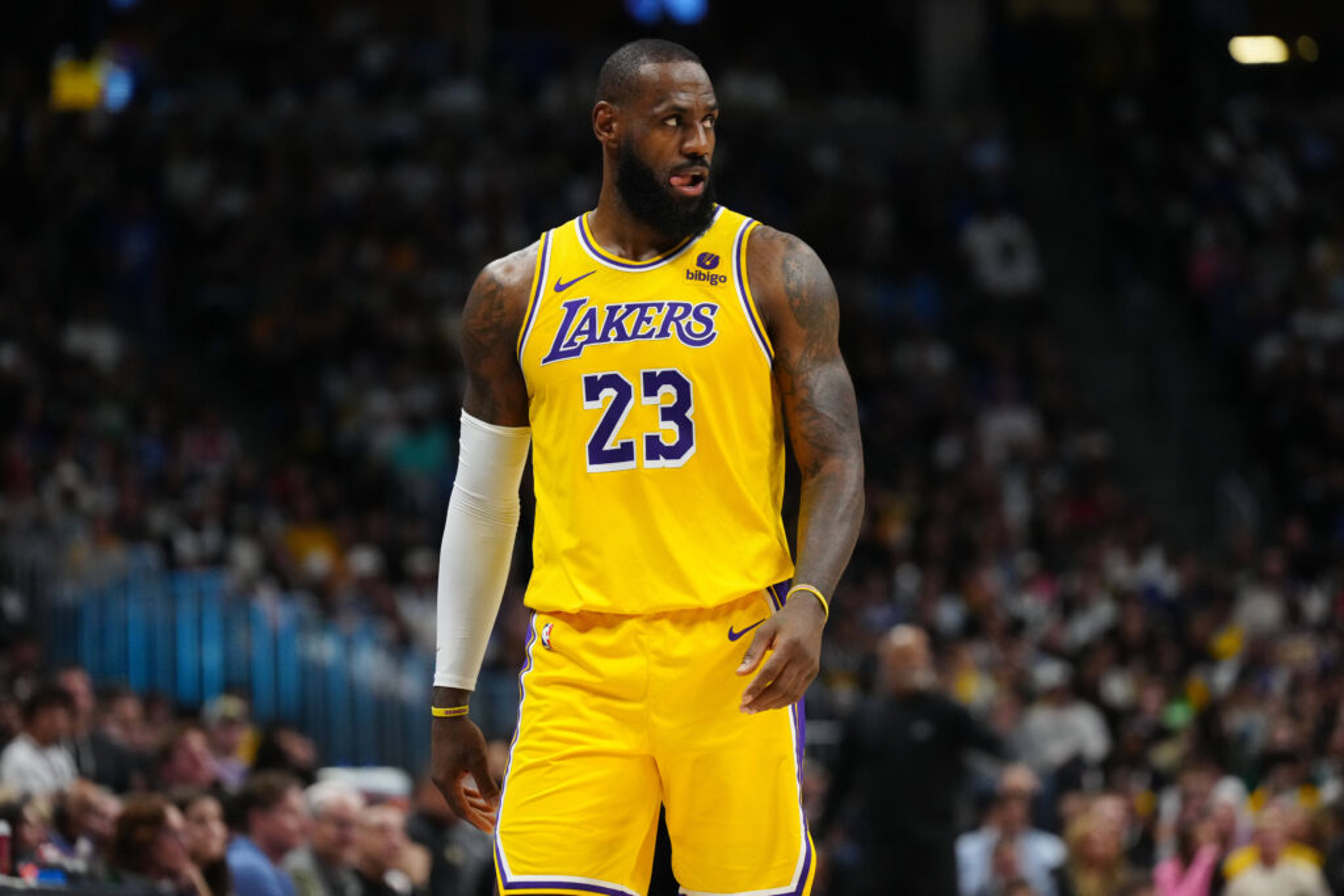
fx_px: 7019
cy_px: 448
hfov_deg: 10.9
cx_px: 672
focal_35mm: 188
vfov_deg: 7.3
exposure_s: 1/2000
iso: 5000
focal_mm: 188
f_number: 3.5
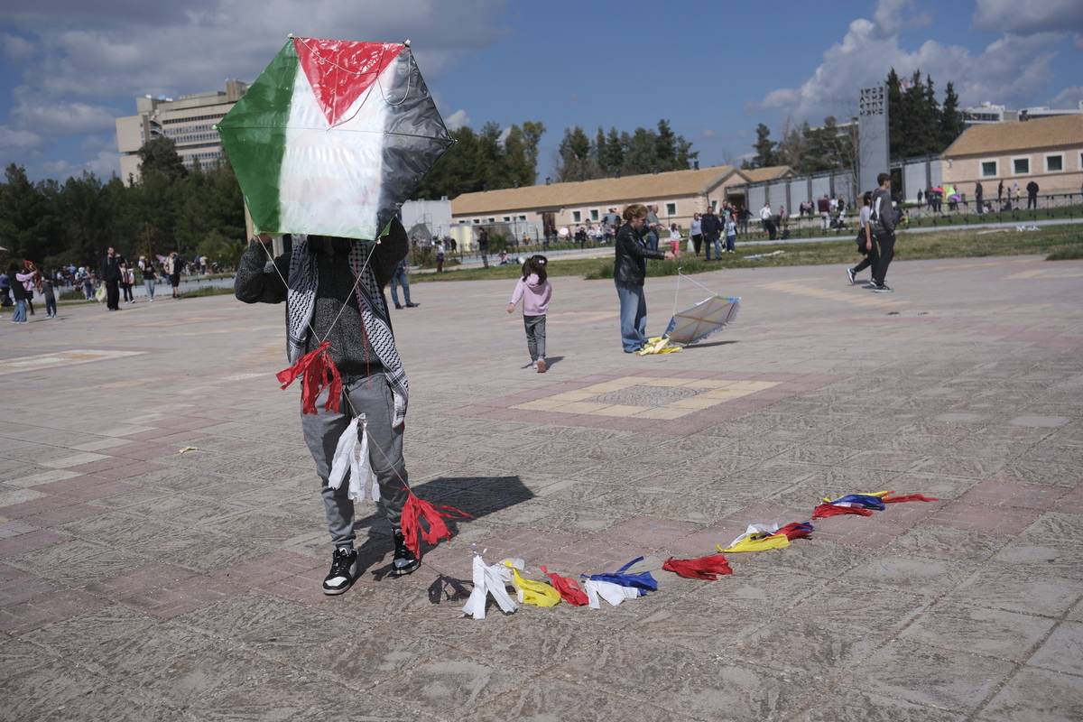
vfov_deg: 37.9
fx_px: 1053
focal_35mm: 35
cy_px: 361
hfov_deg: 54.4
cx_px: 542
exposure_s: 1/8000
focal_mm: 23
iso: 200
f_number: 2.8
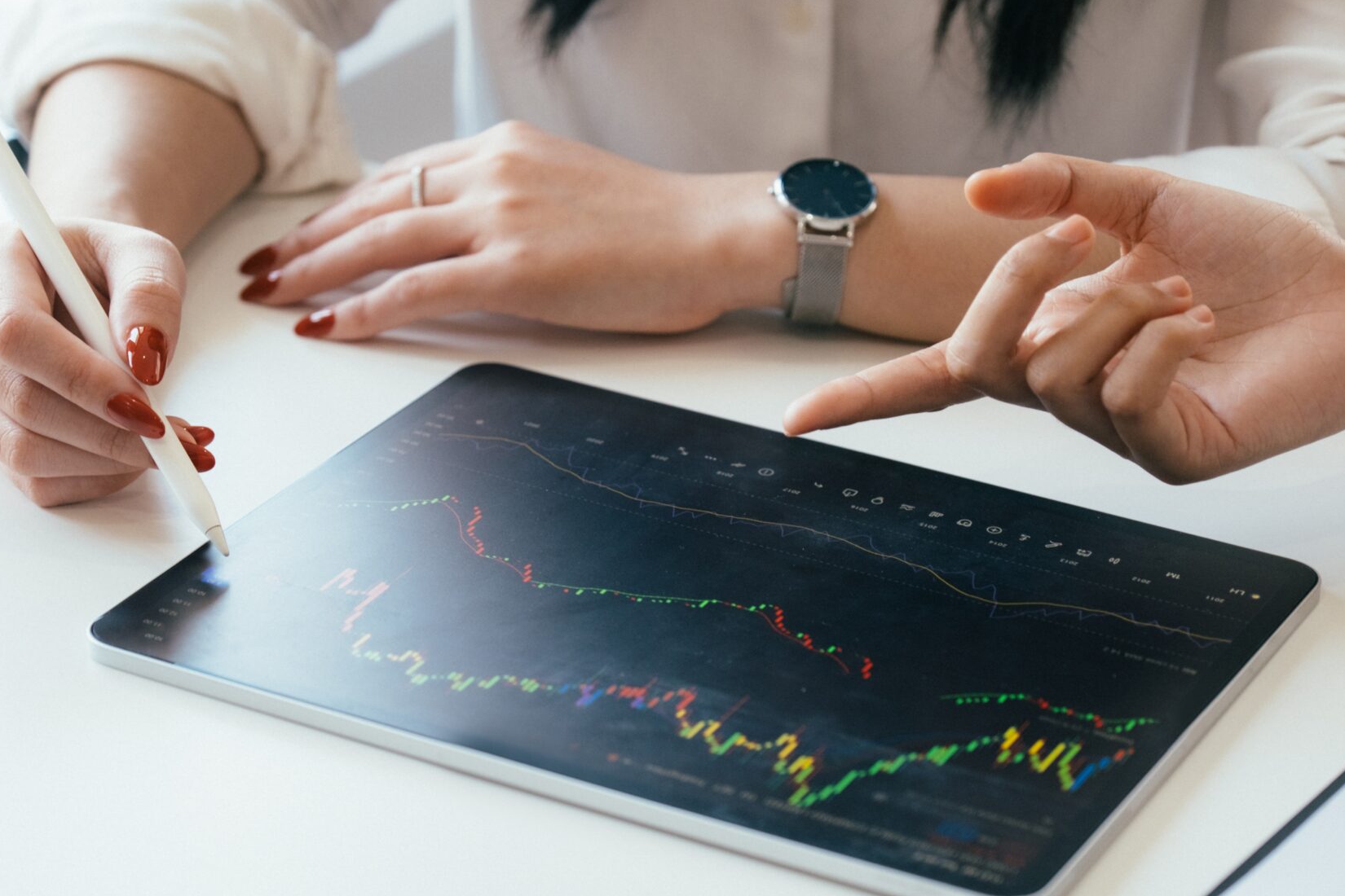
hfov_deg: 19.8
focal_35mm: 103
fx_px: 3848
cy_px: 462
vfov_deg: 13.3
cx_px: 620
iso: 400
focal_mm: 55
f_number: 2.8
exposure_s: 1/125
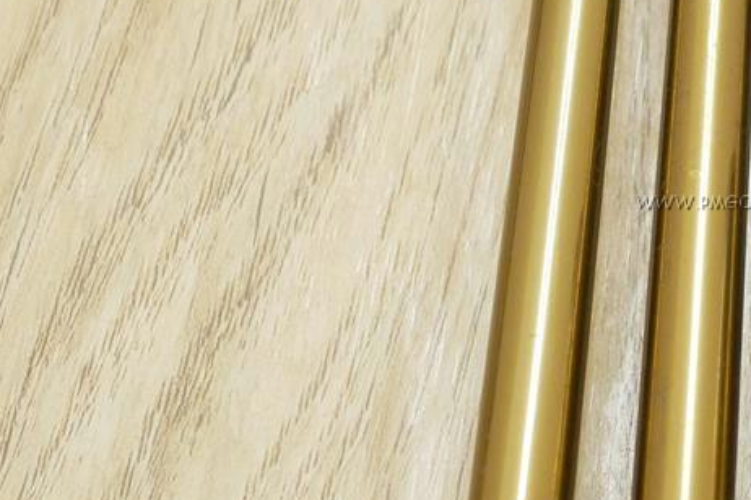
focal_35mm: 144
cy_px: 55
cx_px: 750
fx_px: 3004
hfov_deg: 14.0
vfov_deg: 9.5
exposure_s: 1/40
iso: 1600
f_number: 4.5
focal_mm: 25
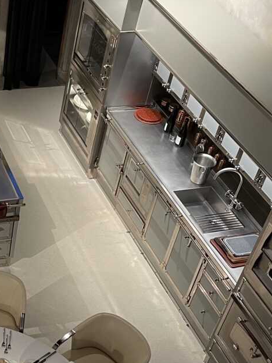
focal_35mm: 64
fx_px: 671
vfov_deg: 29.9
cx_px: 2
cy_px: 258
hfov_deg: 22.1
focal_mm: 5.1
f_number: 1.6
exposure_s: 1/58
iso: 200
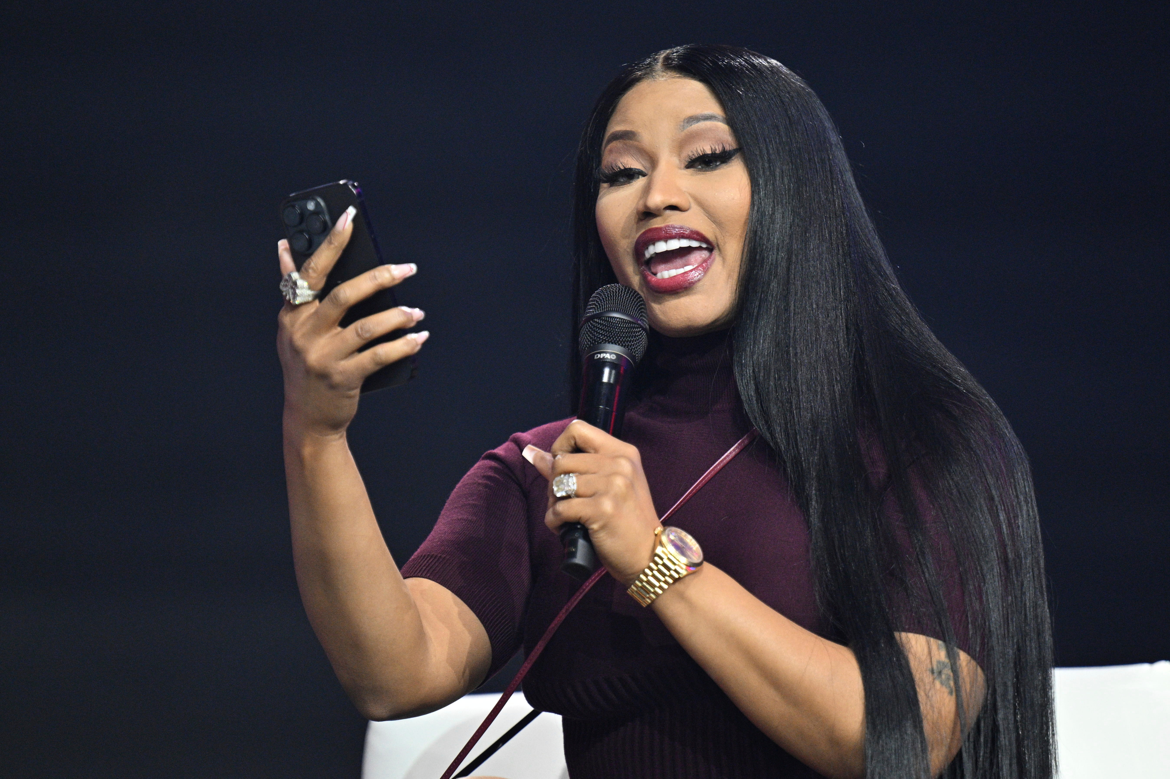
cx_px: 585
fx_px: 8772
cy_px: 390
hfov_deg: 7.6
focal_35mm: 270
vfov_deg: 5.1
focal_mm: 180
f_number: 2.8
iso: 1600
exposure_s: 1/640
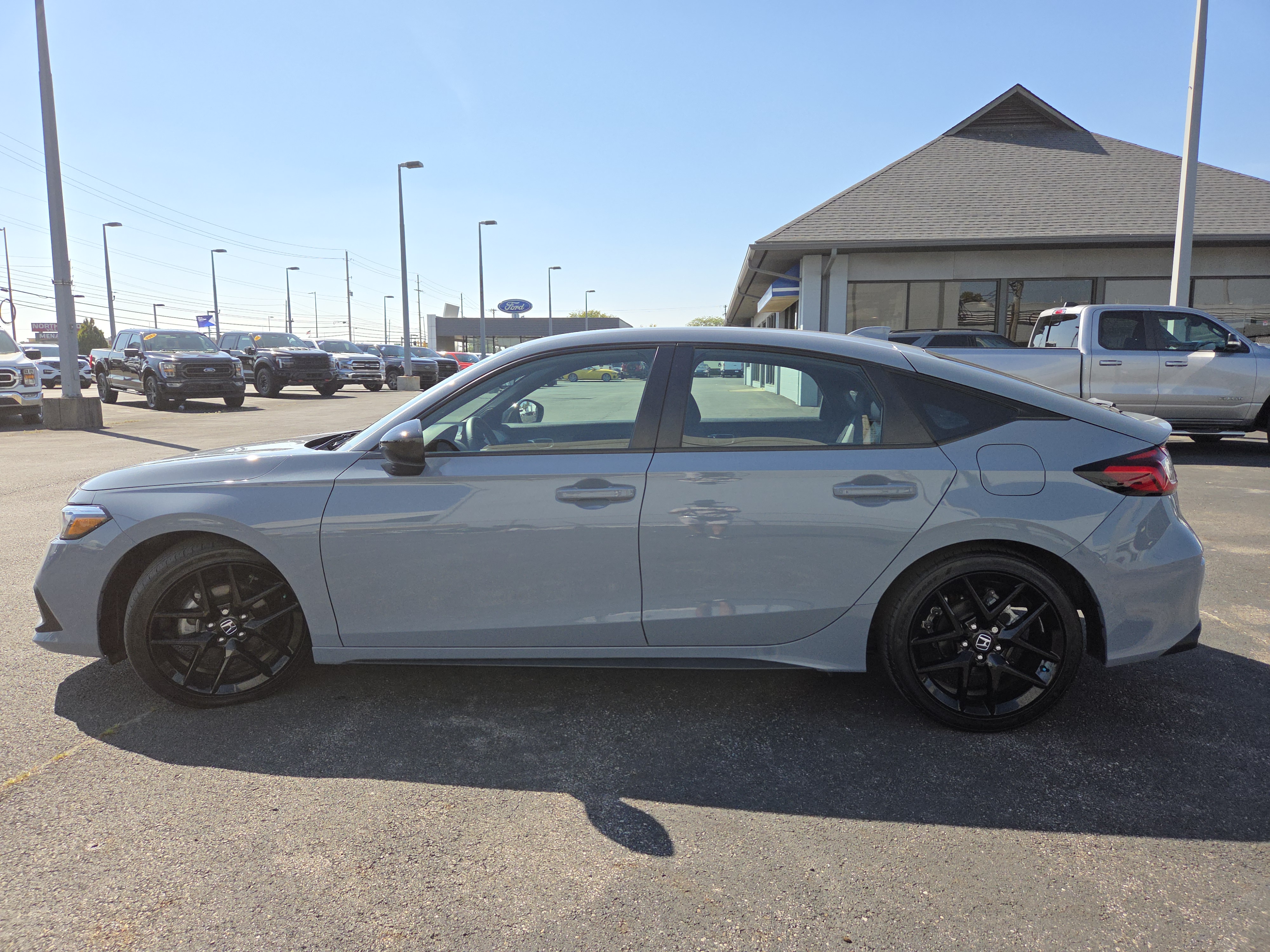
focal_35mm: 23
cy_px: 476
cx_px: 635
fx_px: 844
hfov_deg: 73.9
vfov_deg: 58.9
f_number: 1.8
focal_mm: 5.4
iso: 80
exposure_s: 1/3882
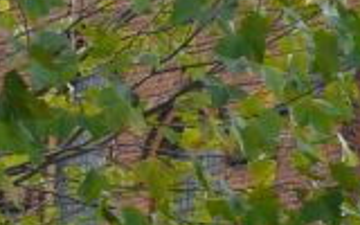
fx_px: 2924
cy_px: 189
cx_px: 569
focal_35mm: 298
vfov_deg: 4.4
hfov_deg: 6.9
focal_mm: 7.4
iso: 100
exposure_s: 1/200
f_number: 4
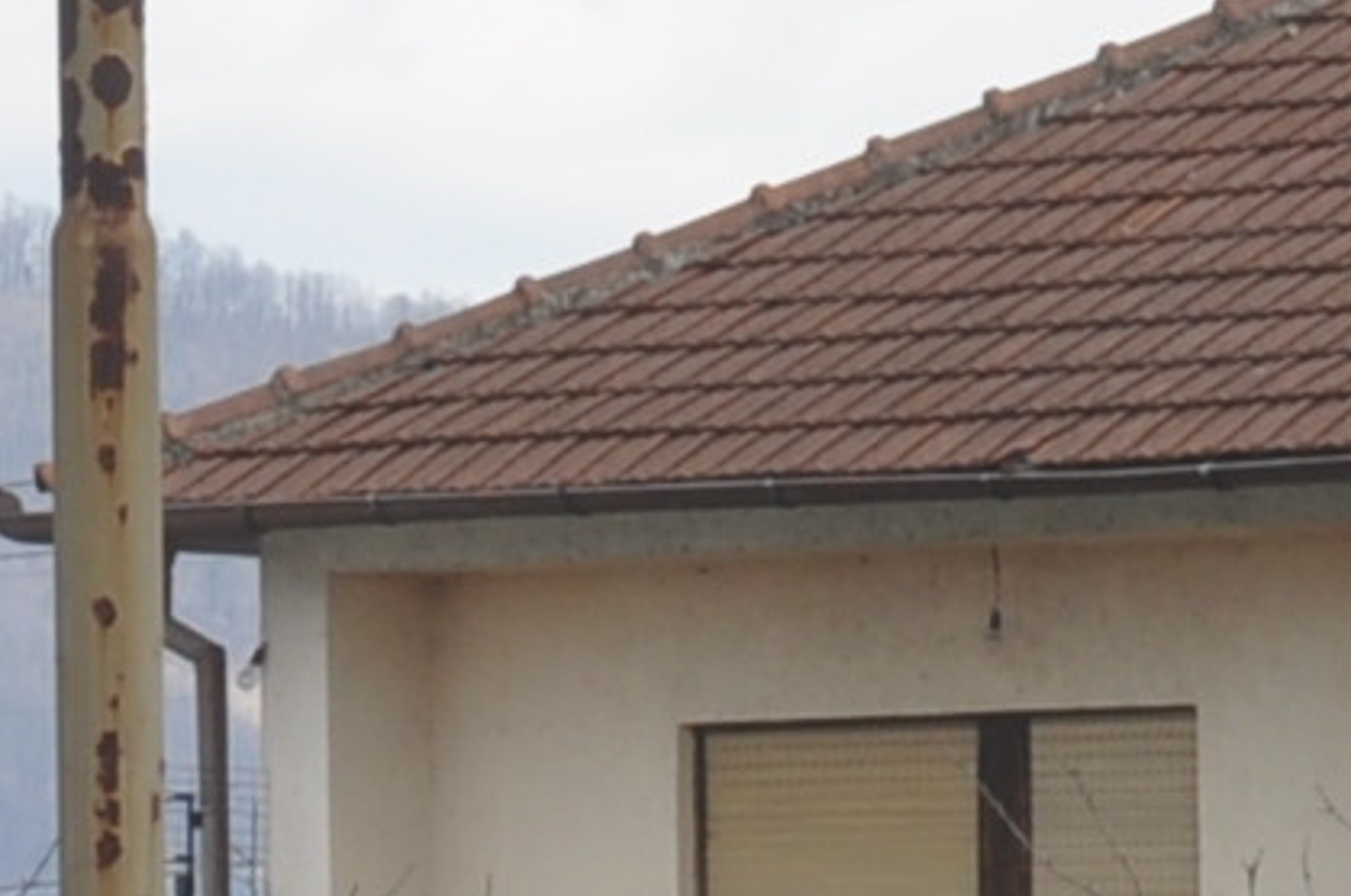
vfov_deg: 2.2
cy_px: 2124
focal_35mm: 634
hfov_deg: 3.3
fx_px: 23750
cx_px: 439
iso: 200
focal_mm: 55
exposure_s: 1/200
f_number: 10
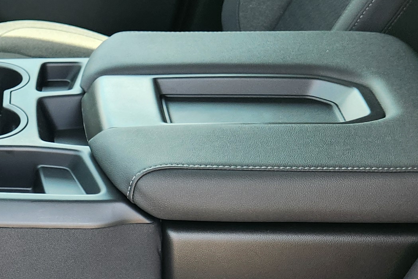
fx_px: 1057
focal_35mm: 91
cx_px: -89
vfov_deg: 14.4
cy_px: 359
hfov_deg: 20.8
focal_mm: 5.4
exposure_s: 1/180
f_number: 1.8
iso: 80
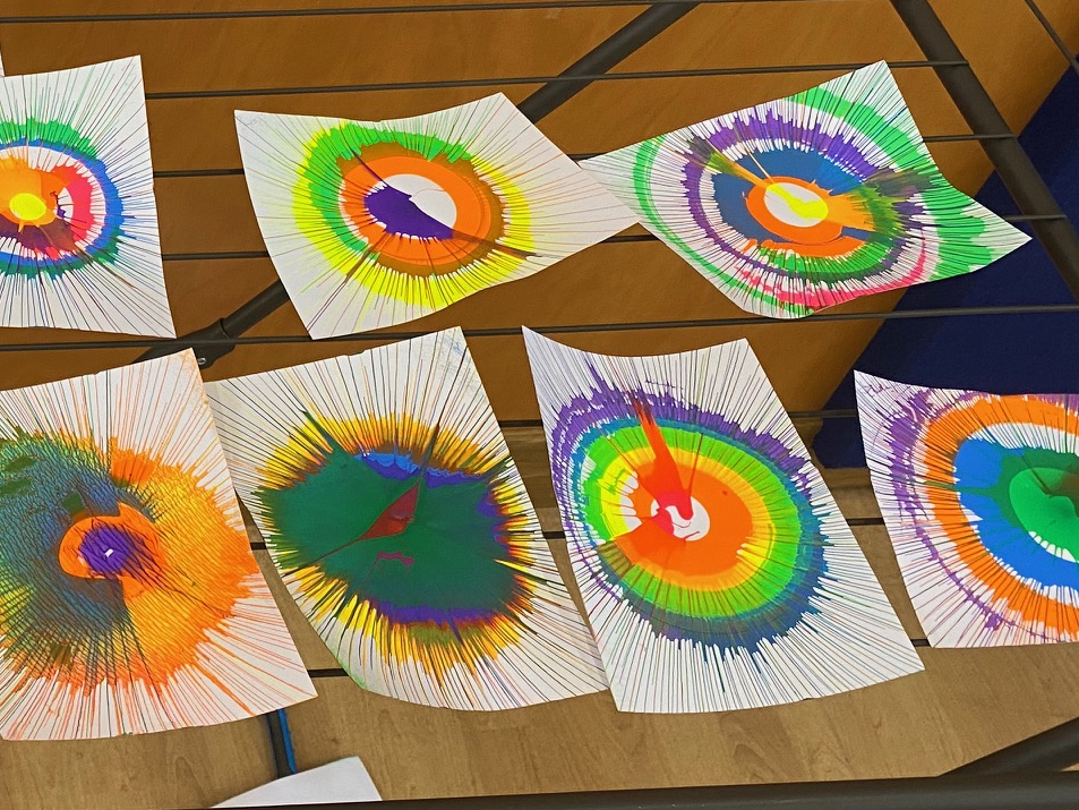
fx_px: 1715
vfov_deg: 26.3
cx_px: -52
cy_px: 221
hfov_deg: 31.7
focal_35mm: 55
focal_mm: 4.25
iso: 100
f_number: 1.8
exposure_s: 1/50
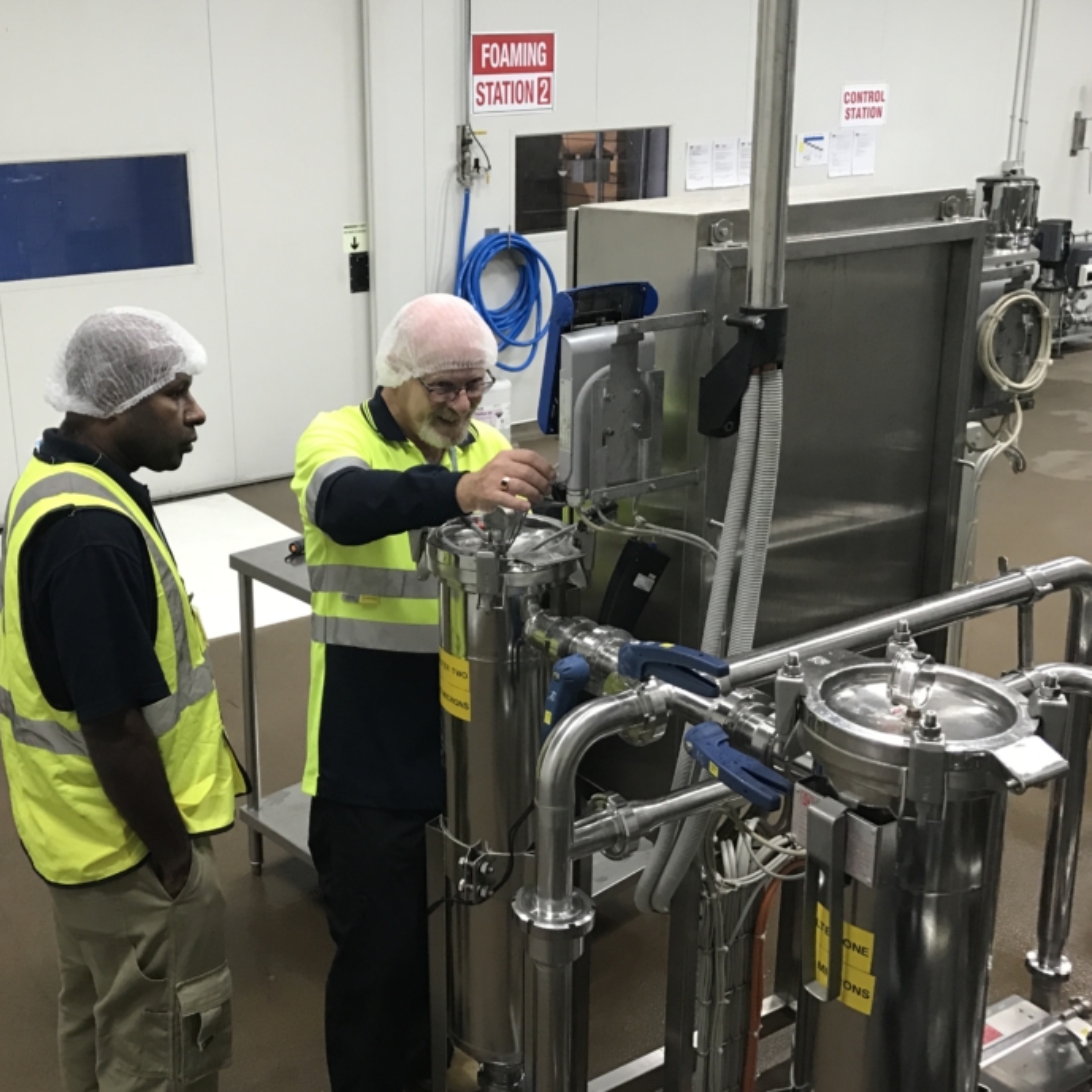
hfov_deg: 44.1
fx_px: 1321
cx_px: 334
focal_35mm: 37
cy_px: 492
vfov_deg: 44.9
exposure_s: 1/17
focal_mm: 3.99
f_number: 1.8
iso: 64
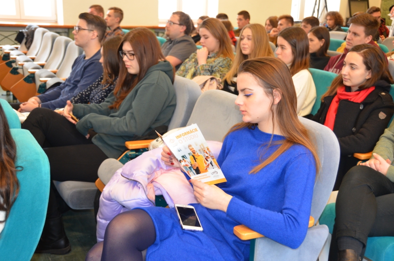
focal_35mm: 48
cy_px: 130
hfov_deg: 41.2
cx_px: 197
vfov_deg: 27.9
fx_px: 524
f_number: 4.2
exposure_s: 1/60
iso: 1000
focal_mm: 32
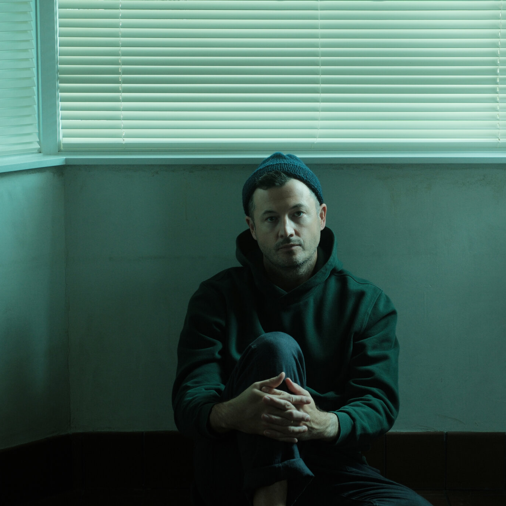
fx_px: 1753
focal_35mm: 106
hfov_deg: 16.4
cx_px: 299
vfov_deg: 16.4
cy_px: 253
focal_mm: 55
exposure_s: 1/70
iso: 800
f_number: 4
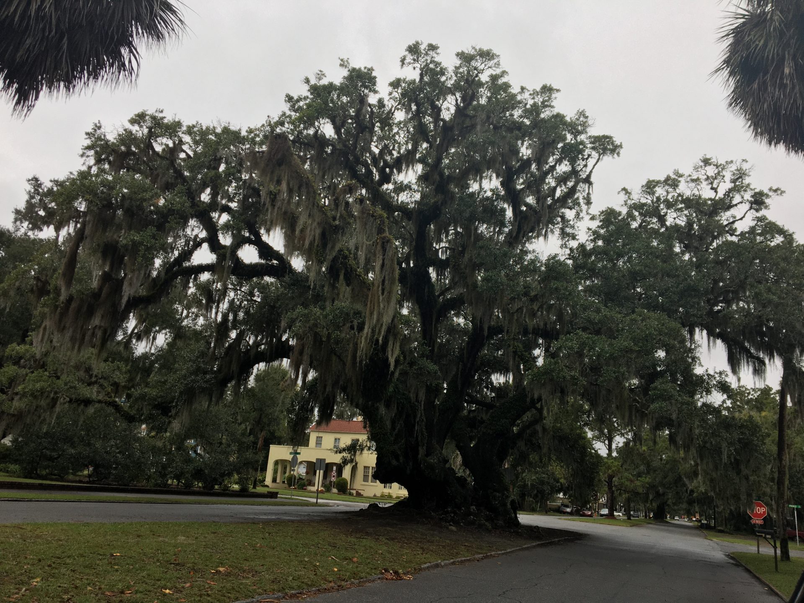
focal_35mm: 29
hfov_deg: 61.7
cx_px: 402
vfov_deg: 48.2
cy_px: 302
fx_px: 674
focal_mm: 4.15
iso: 25
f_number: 2.2
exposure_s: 1/179
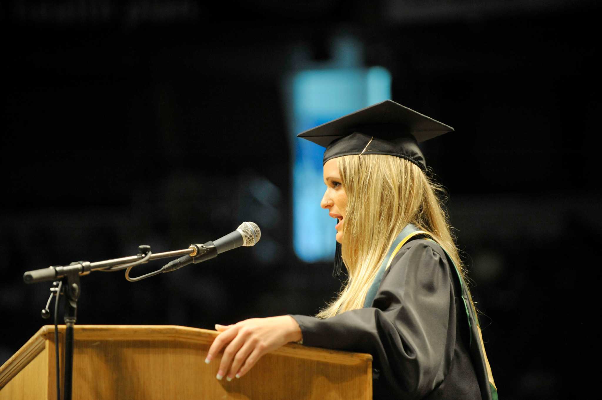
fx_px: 3342
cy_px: 200
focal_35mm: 200
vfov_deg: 6.9
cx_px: 301
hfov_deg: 10.3
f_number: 4
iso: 2000
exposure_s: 1/320
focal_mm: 200
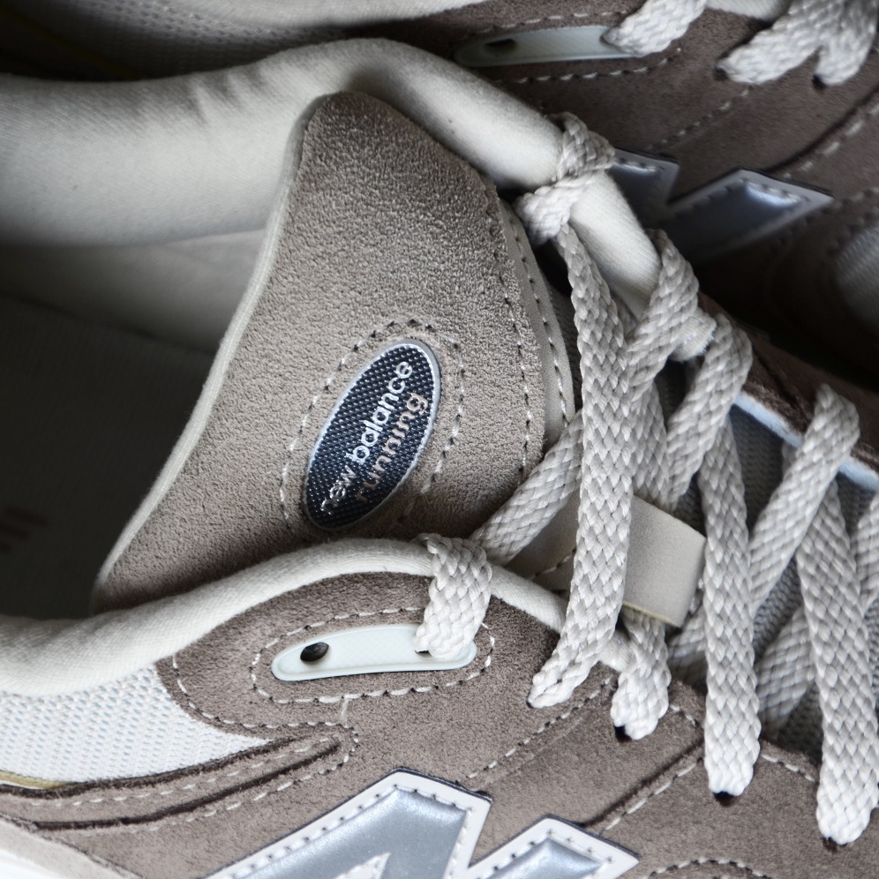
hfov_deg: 4.9
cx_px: 439
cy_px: 622
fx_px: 10246
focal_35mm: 357
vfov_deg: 4.9
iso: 160
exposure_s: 1/100
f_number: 6.3
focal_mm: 185
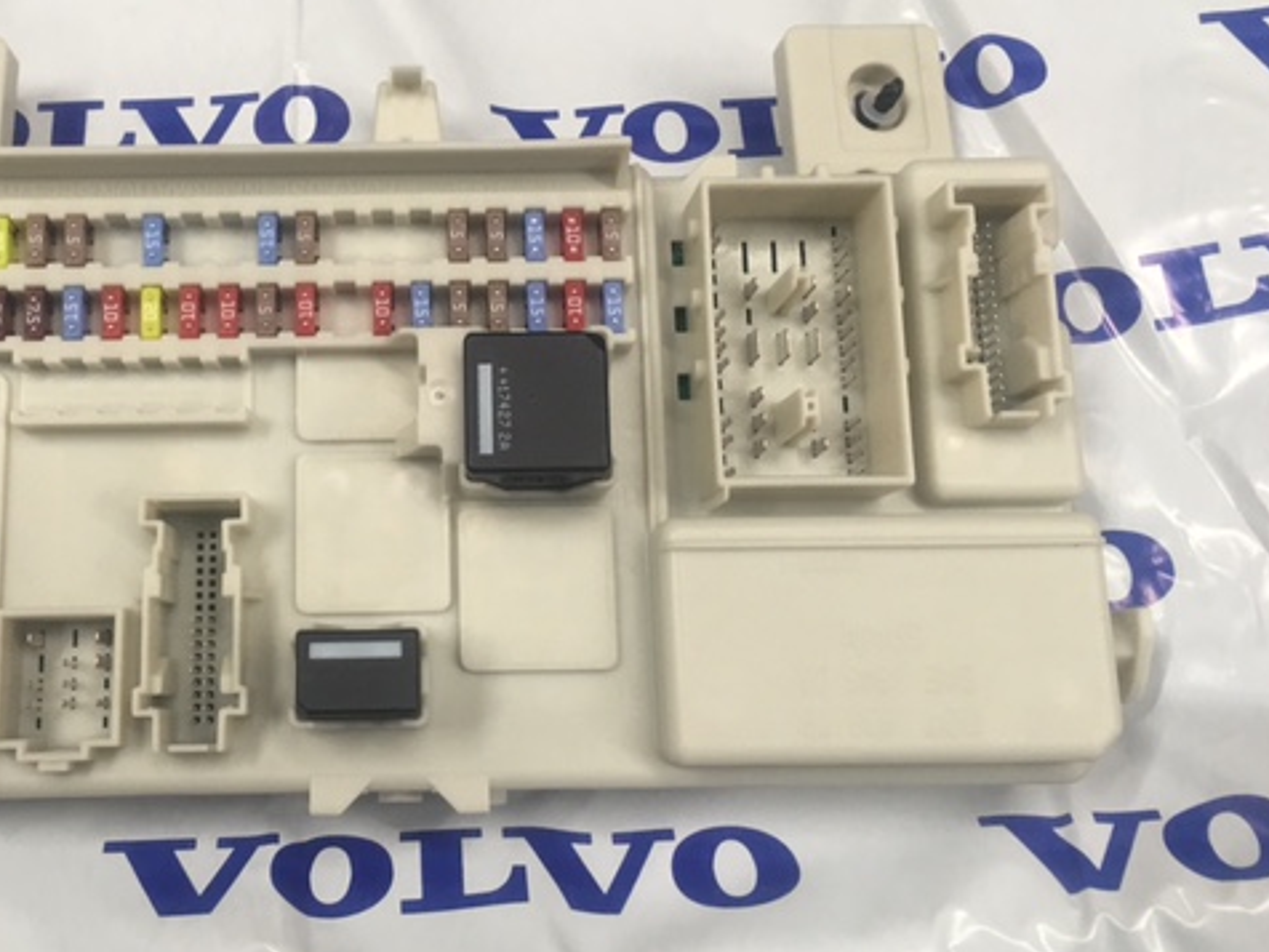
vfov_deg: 36.7
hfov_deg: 47.2
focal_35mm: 39
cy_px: 405
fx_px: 1430
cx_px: 435
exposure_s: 1/15
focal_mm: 4.15
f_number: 2.2
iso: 32
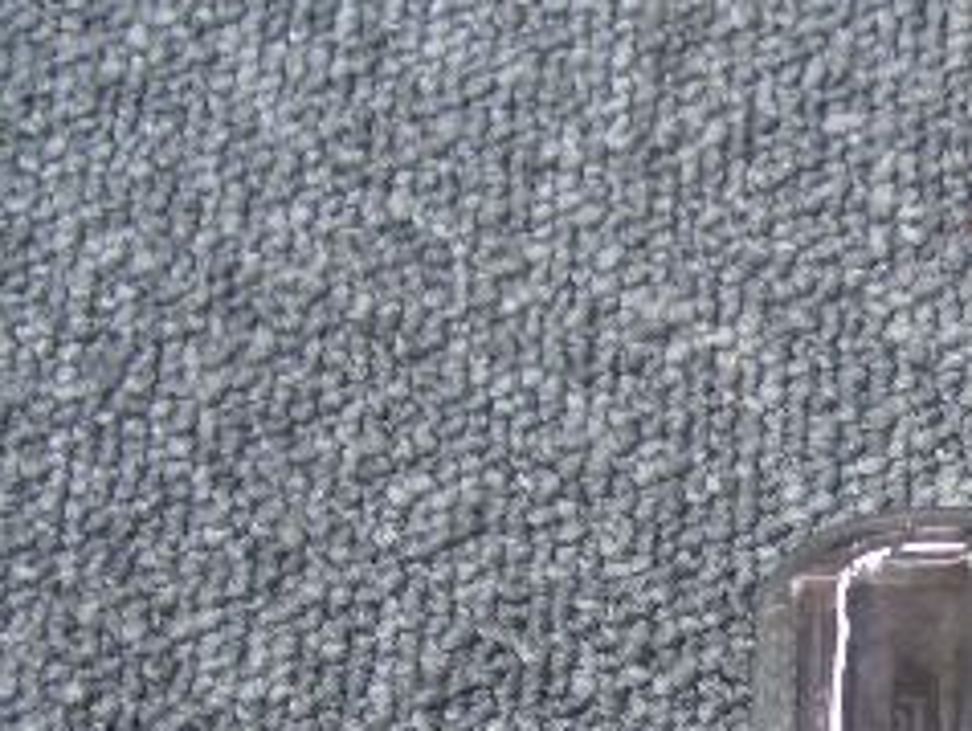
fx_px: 2642
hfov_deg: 19.4
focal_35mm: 94
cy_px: 809
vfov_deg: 15.3
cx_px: 1221
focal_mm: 5.8
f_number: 2.6
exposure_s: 1/20
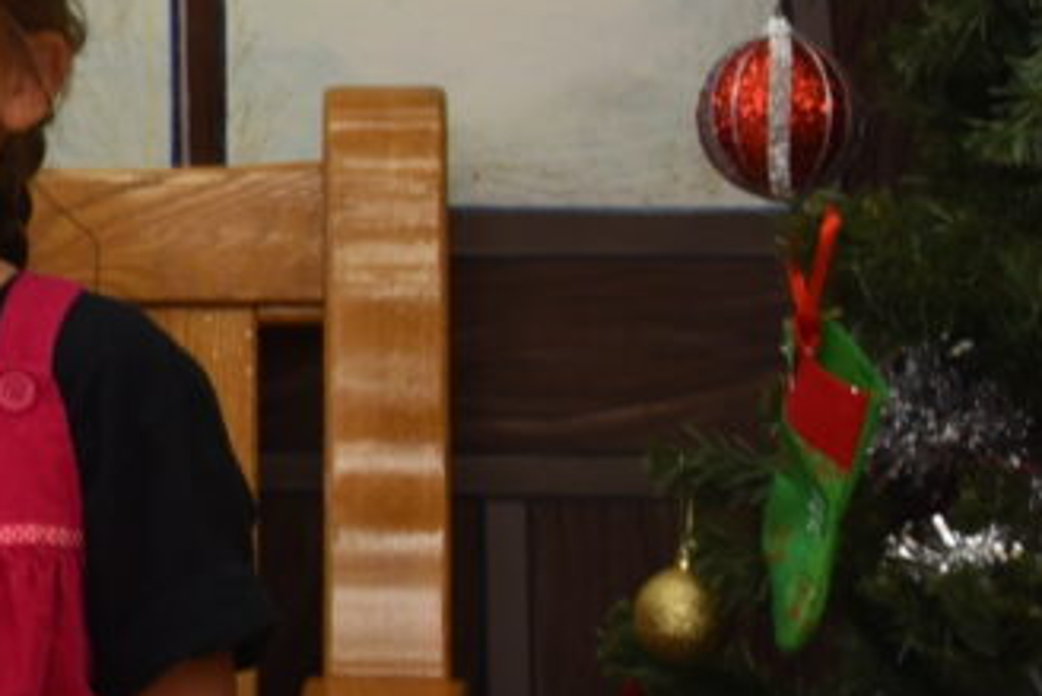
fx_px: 7239
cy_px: -202
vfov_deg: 5.5
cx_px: -826
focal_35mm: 250
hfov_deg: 8.0
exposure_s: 1/60
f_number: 4
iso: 500
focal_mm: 40
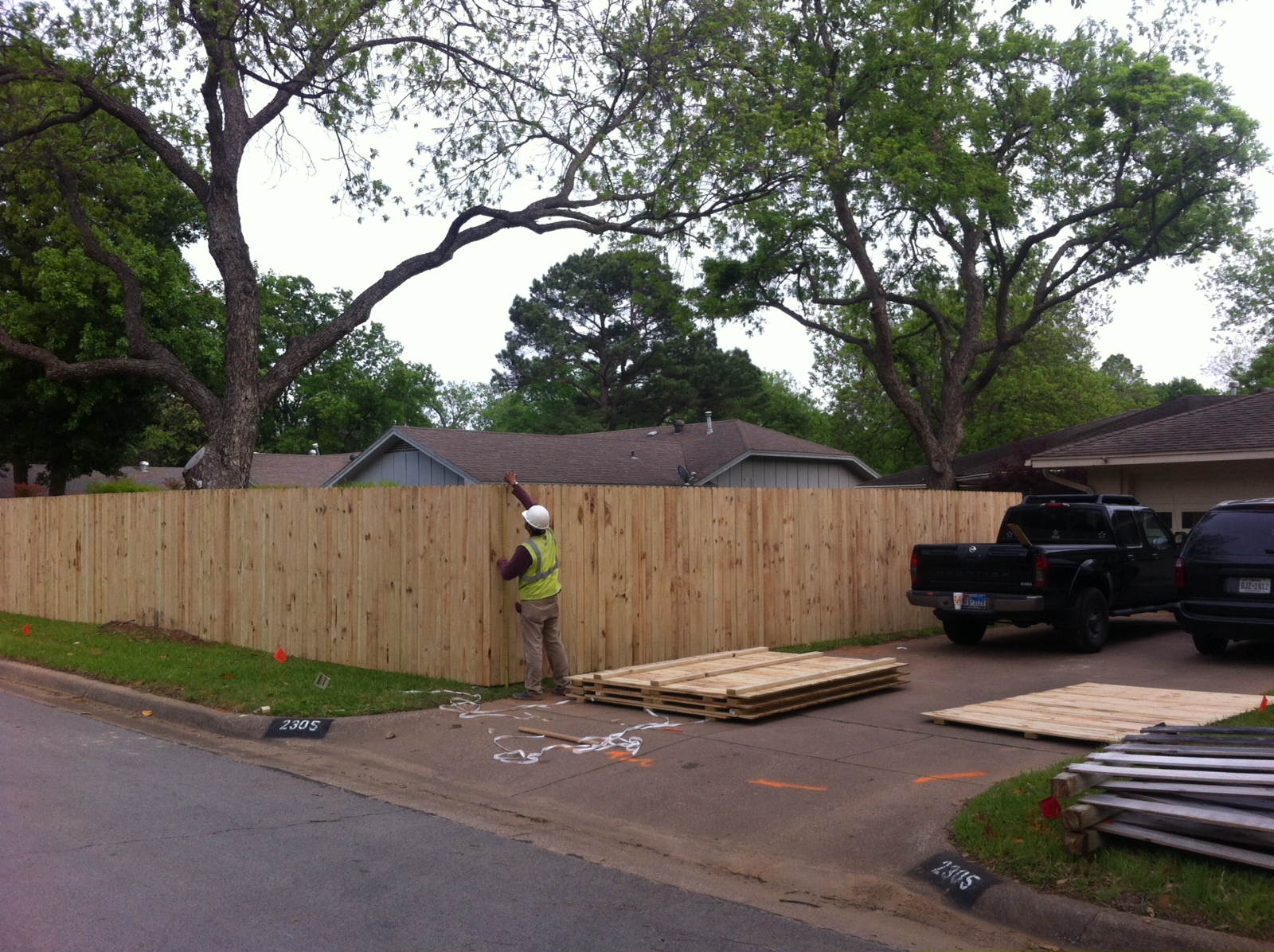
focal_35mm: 35
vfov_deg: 40.6
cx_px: 637
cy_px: 476
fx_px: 1287
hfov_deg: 52.7
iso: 80
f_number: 2.8
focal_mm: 3.85
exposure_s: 1/167
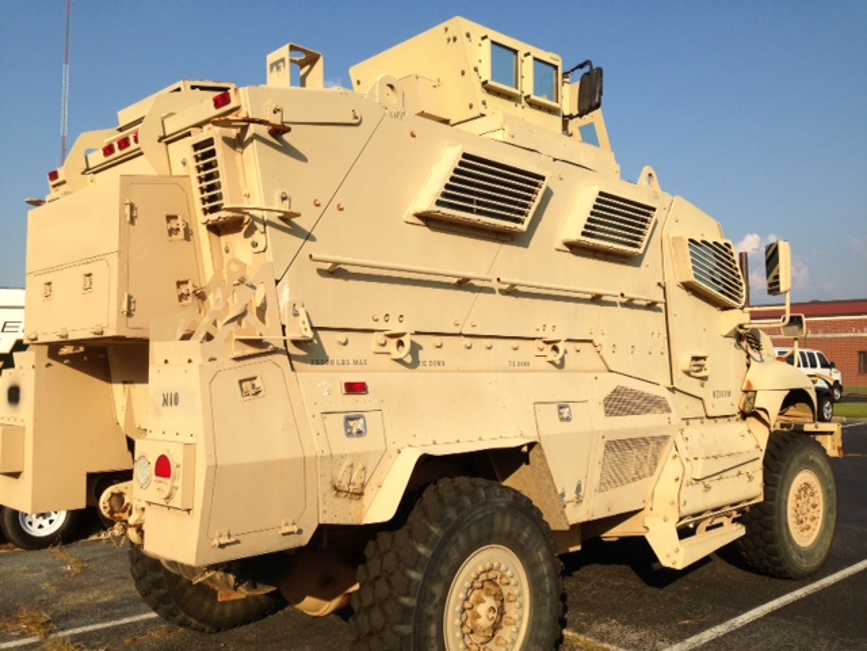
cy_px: 326
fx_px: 827
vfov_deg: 42.9
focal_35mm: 33
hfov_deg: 55.4
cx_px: 434
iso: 50
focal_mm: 4.13
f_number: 2.4
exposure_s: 1/1600
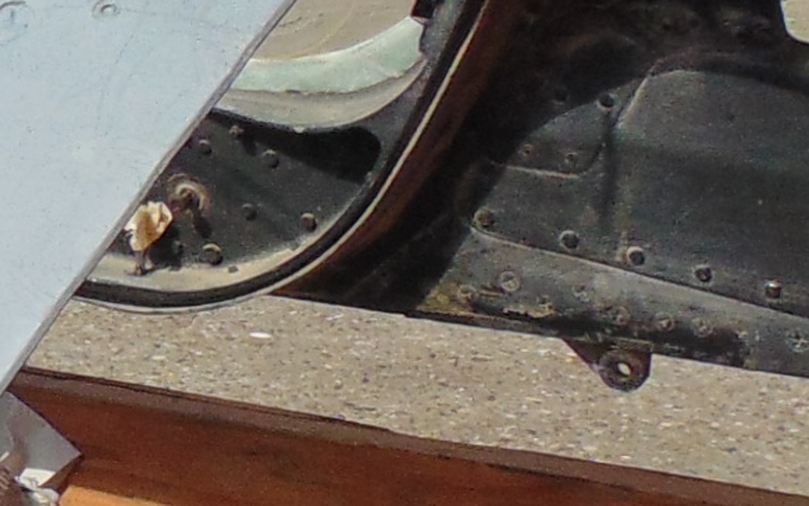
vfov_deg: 7.9
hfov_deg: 11.2
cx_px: -929
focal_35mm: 166
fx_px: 3661
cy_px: 316
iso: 80
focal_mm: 4.5
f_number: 7.7
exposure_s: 1/400
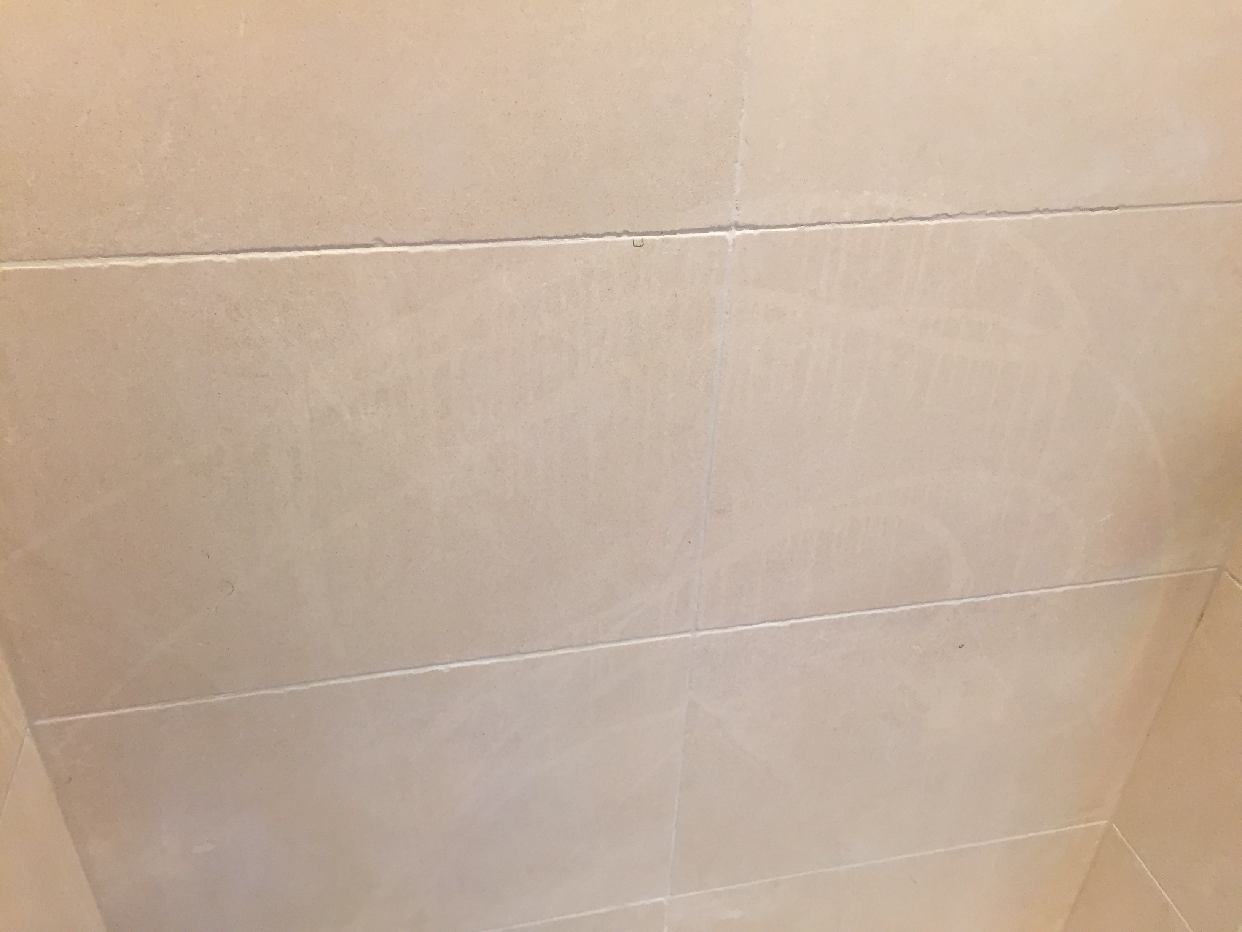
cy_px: 466
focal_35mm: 29
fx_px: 1041
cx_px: 621
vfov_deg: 48.2
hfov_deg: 61.7
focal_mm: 4.15
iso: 100
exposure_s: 1/33
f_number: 2.2
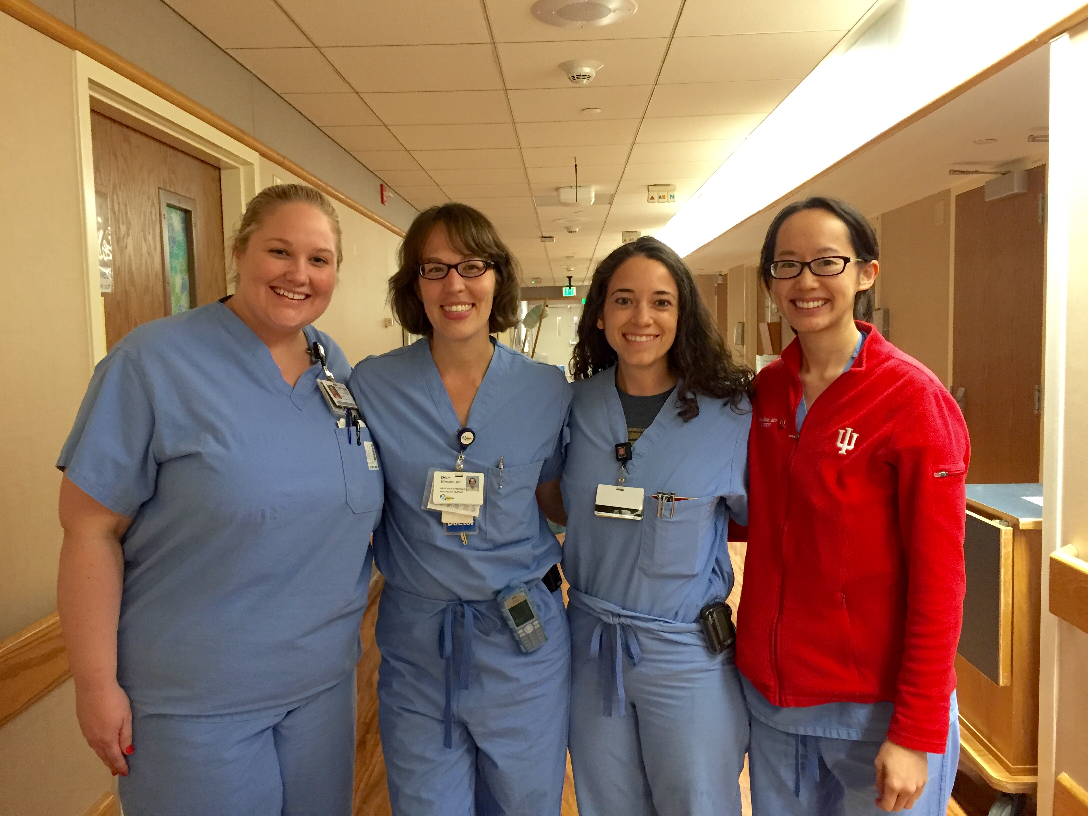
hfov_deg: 61.7
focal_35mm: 29
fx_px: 911
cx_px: 544
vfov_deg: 48.2
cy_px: 408
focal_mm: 4.15
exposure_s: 1/24
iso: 250
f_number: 2.2
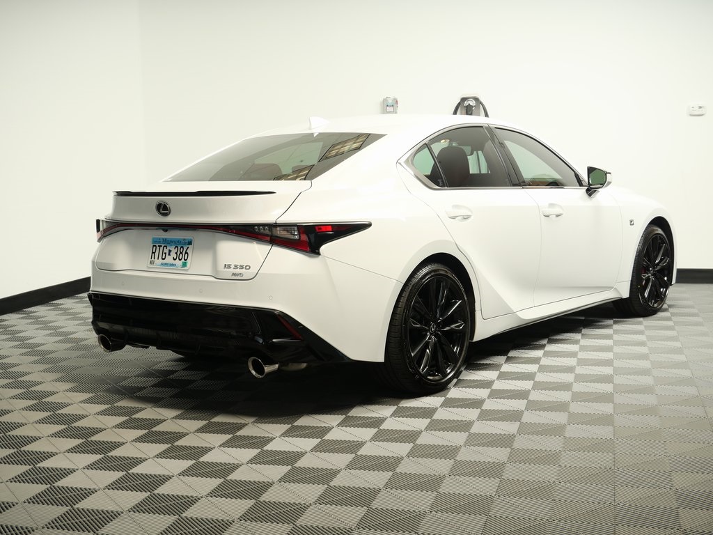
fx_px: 947
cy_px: 268
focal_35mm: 46
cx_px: 356
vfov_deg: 31.5
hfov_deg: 41.2
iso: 250
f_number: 5.6
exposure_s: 1/250
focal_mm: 23
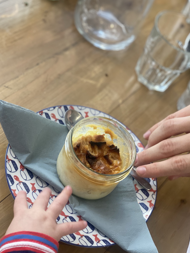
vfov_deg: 34.9
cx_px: 94
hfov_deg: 26.6
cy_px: 132
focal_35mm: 55
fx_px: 403
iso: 250
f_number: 2
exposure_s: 1/100
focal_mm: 6
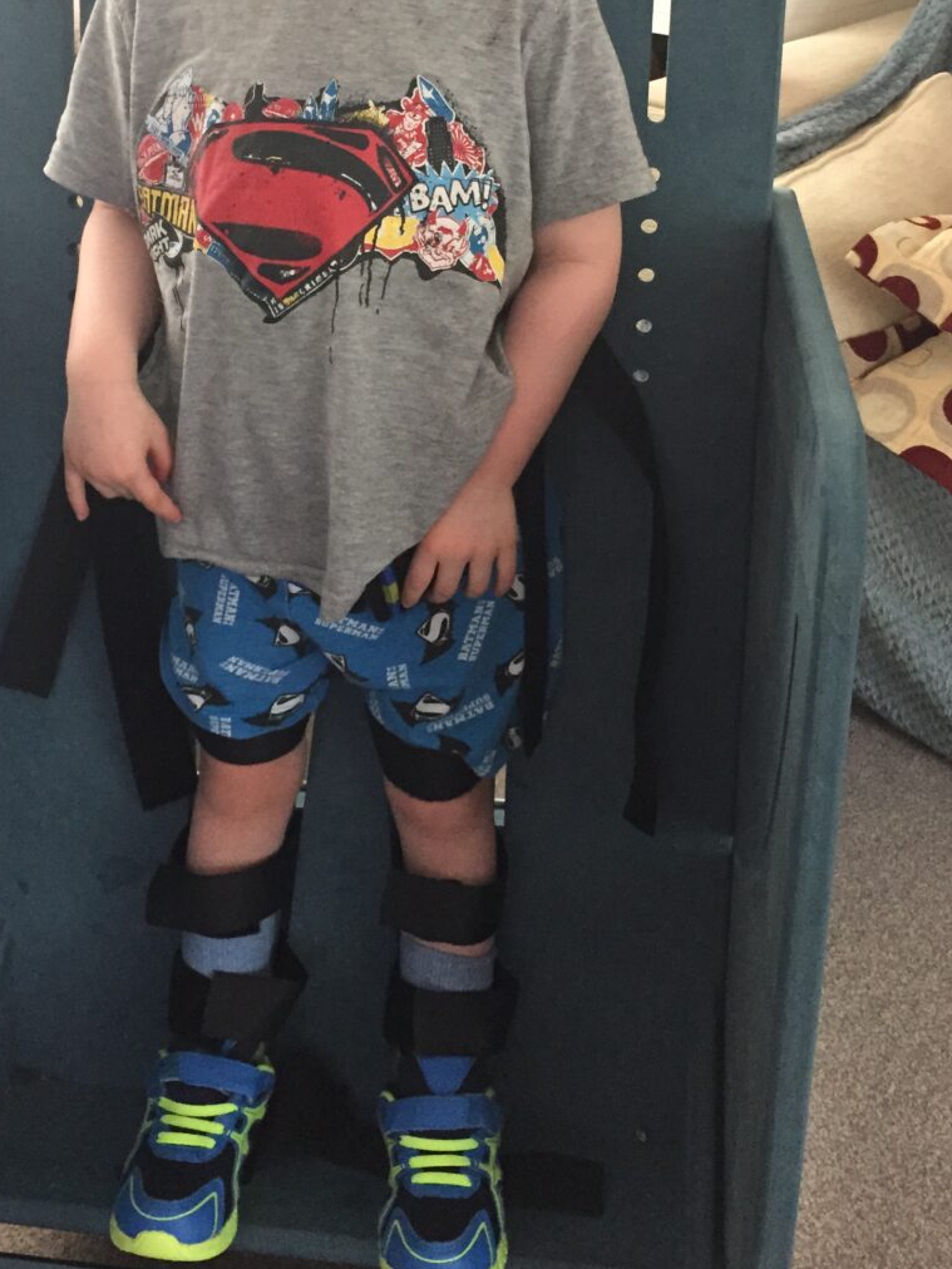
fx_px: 1613
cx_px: 411
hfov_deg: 32.8
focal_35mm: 44
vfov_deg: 42.0
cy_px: 356
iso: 250
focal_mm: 4.15
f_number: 2.2
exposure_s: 1/20
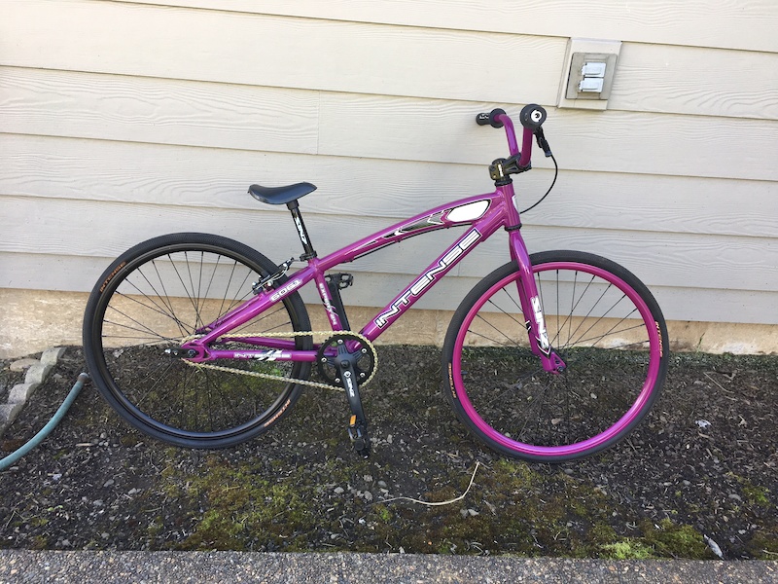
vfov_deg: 48.2
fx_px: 652
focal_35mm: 29
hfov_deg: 61.7
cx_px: 389
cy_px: 292
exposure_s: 1/120
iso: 40
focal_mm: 4.15
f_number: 2.2
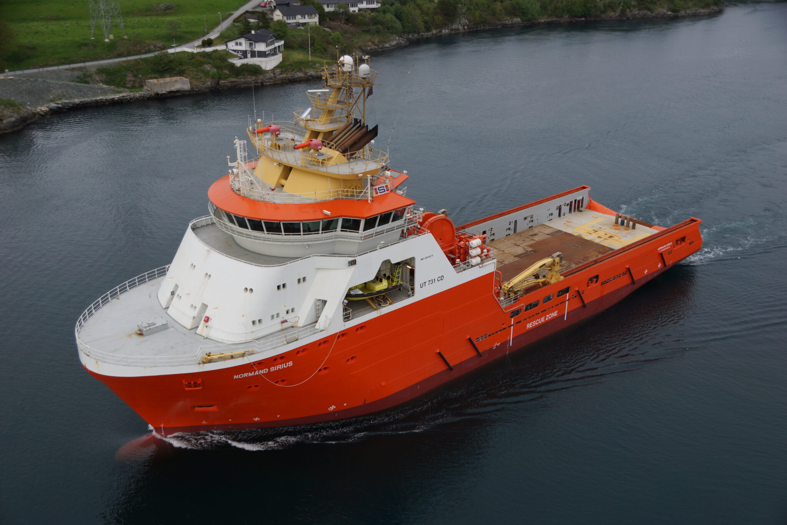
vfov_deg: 36.9
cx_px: 394
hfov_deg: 53.1
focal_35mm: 36
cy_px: 262
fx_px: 787
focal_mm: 24
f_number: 4.5
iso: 100
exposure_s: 1/200
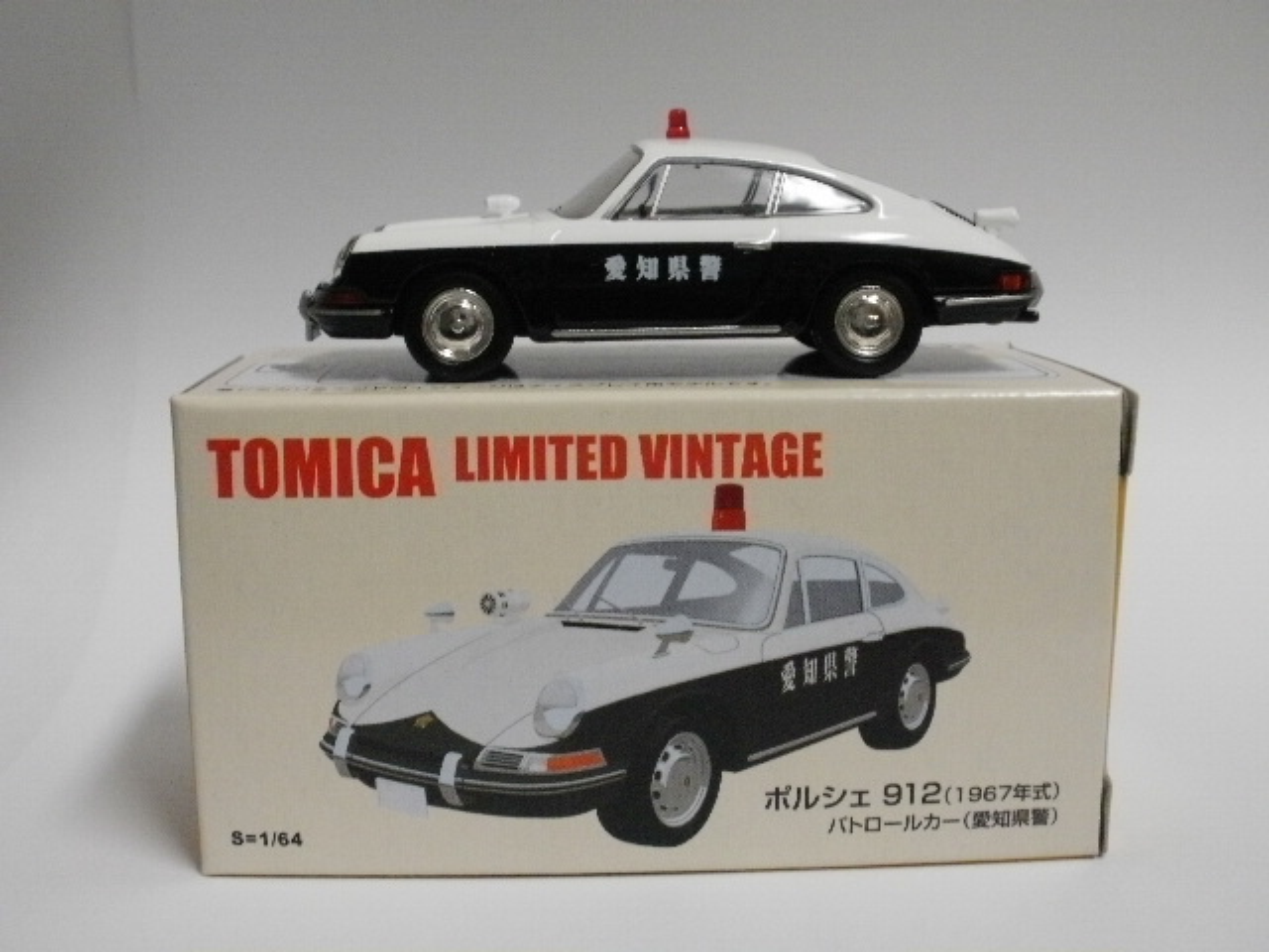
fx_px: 1613
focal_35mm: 44
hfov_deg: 42.9
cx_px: 634
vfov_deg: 32.9
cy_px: 476
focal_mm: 7.7
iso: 400
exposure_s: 1/30
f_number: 4
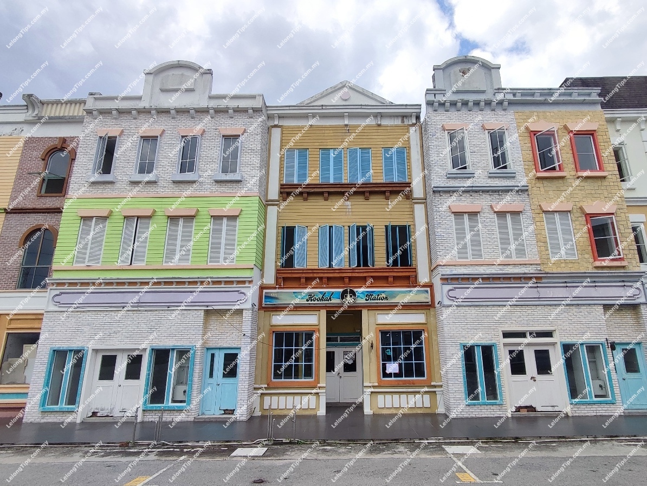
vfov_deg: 78.1
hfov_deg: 94.5
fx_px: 299
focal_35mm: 16
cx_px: 324
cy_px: 243
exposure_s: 1/1042
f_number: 2.2
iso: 50
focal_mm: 1.65
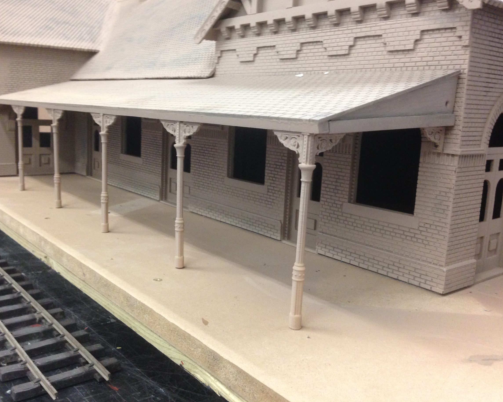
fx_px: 536
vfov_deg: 41.1
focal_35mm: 36
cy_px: 193
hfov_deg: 50.2
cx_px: 229
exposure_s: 1/20
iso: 200
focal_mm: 4.12
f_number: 2.4
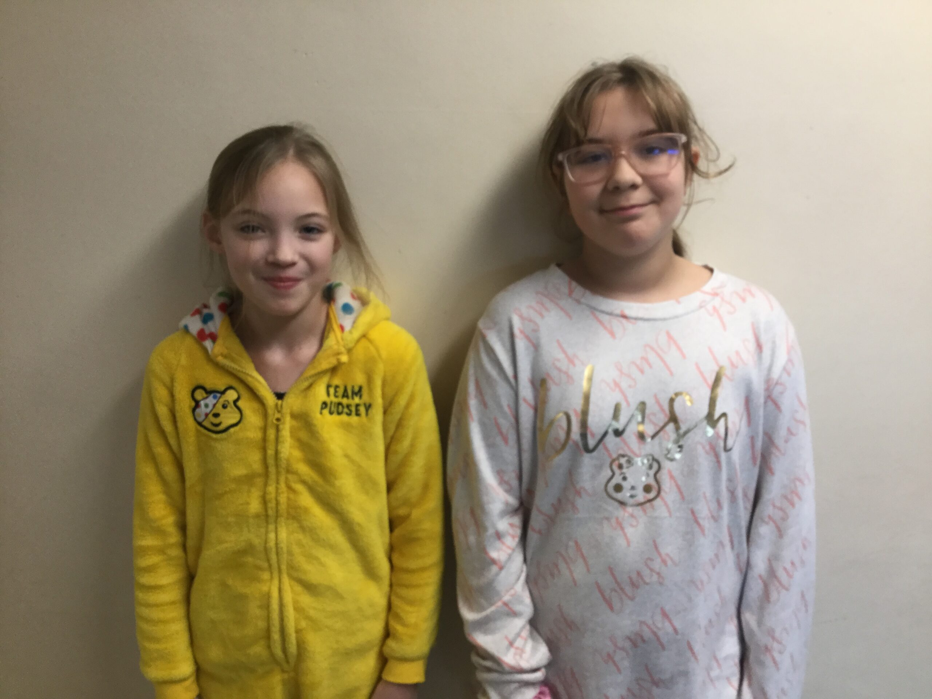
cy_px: 350
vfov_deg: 45.4
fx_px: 835
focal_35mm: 31
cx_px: 466
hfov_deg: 58.4
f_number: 2.4
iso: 100
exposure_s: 1/33
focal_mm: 3.3
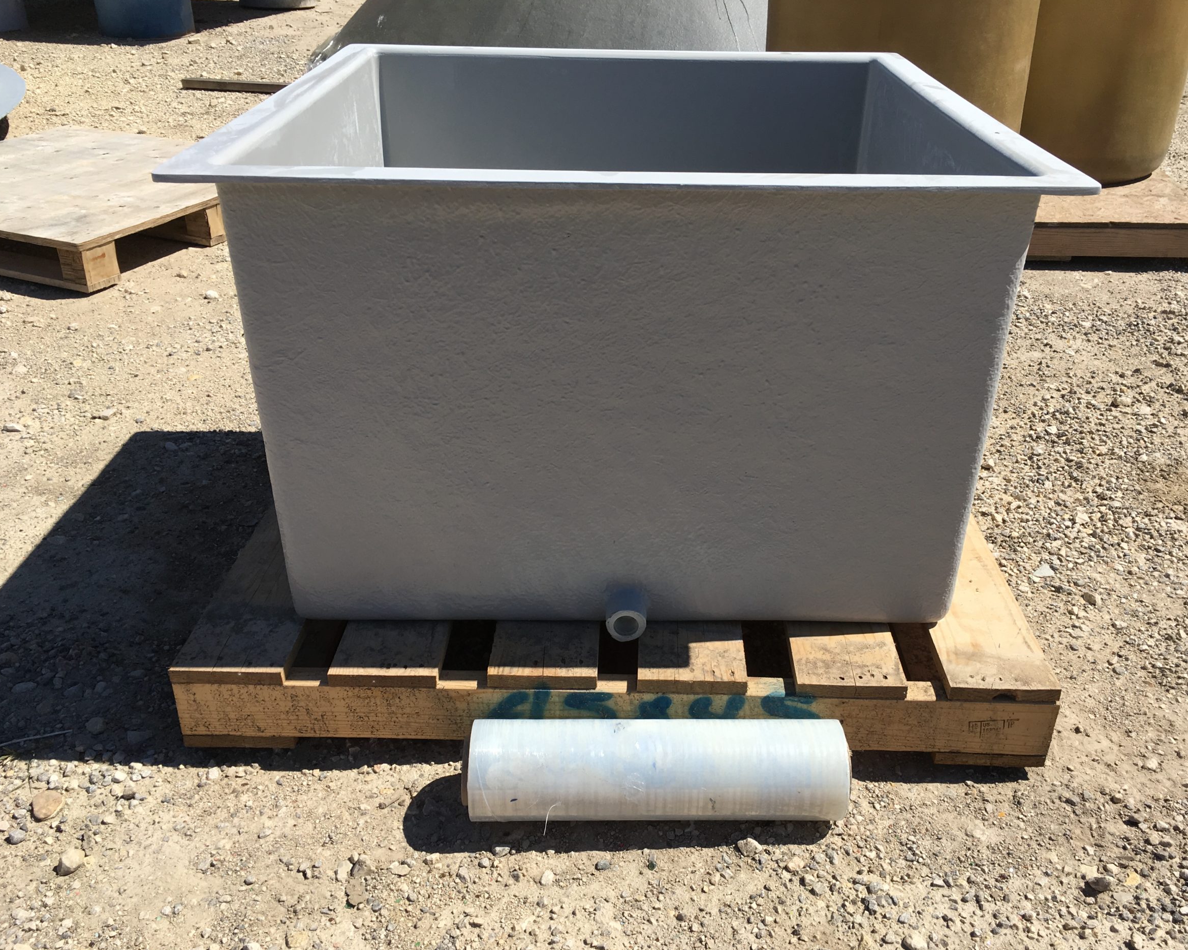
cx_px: 643
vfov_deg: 47.1
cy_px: 484
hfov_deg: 57.1
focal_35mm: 31
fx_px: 1090
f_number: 2.2
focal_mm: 4.15
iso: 25
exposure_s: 1/2024
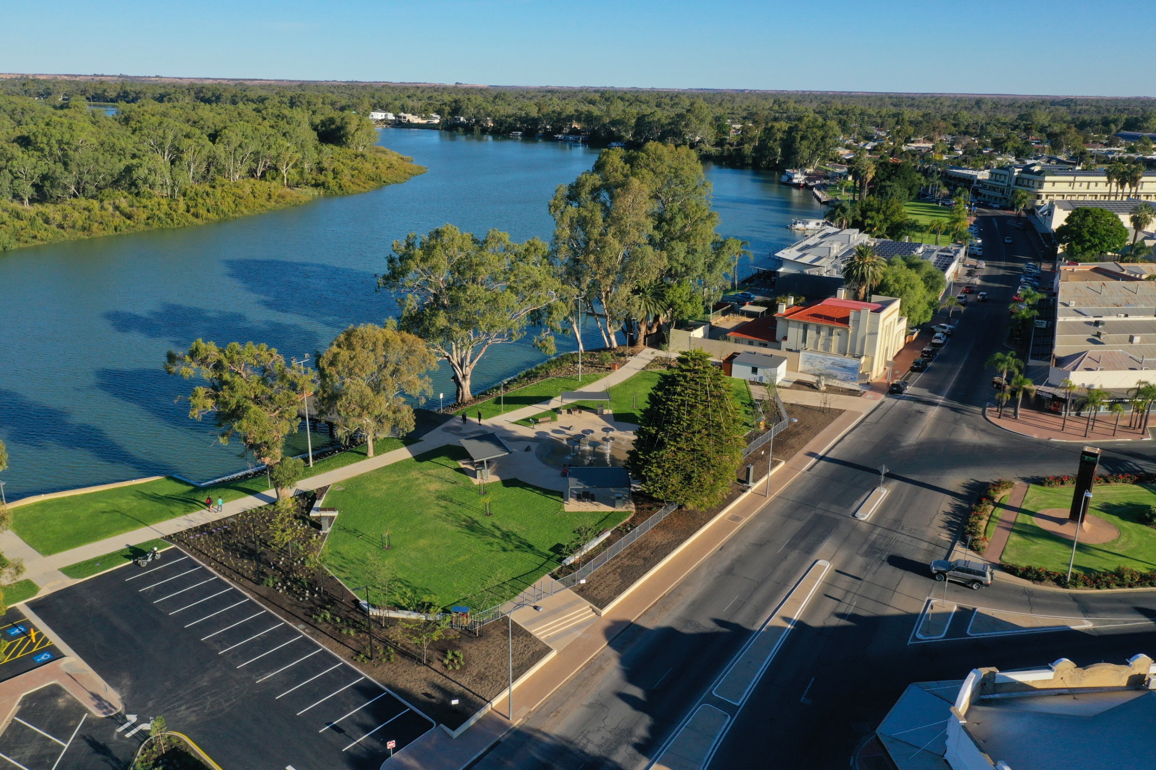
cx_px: 578
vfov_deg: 46.4
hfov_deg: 65.5
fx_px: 899
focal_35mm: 28
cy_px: 385
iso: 100
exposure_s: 1/500
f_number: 6.3
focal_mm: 10.26
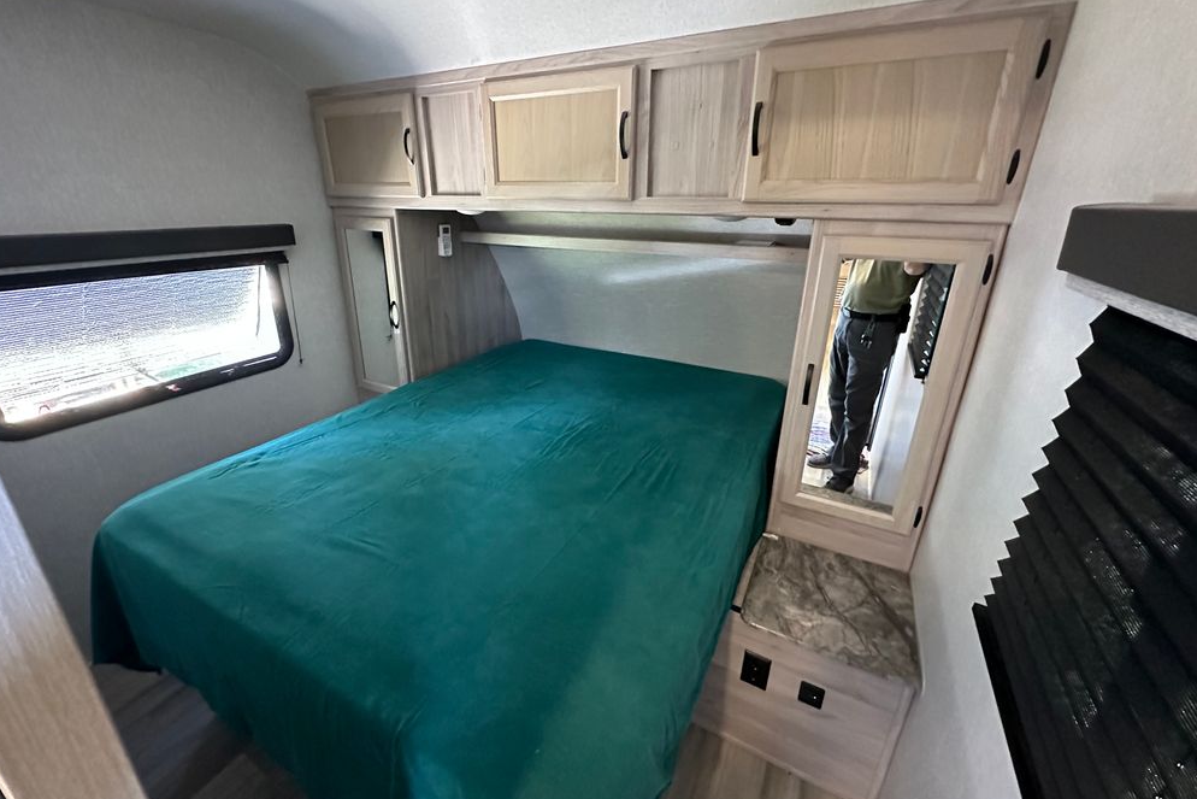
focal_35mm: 15
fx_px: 499
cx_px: 583
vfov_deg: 77.3
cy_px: 374
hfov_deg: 100.4
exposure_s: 1/58
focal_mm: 2.22
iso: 1250
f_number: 2.2
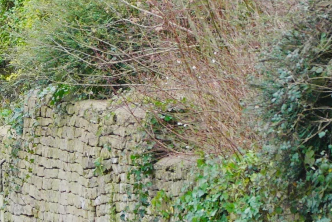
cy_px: 131
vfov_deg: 2.2
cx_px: -1
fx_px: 5751
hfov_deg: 3.3
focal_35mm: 623
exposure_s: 1/500
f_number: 5
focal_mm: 139
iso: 1000
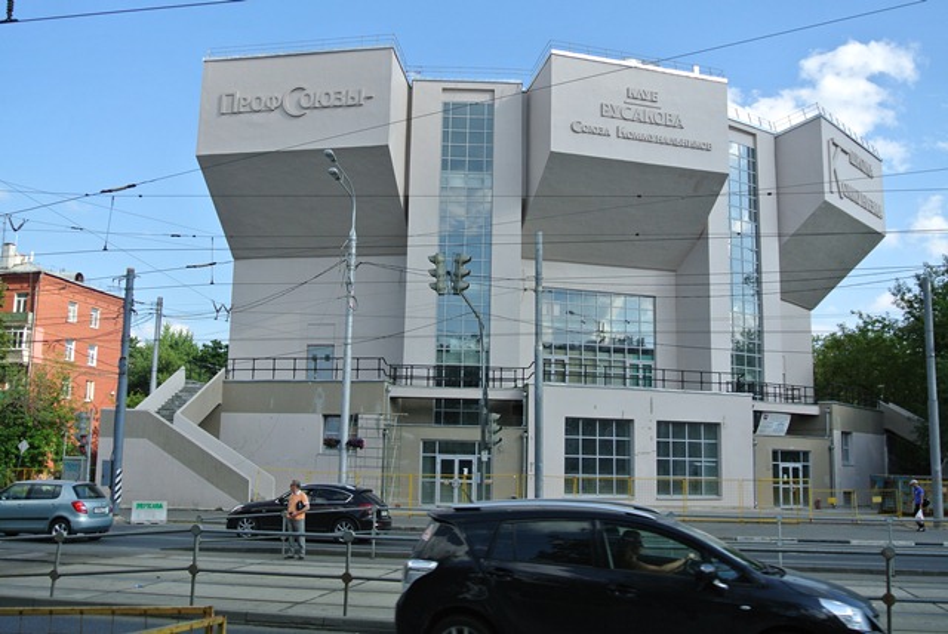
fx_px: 922
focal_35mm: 35
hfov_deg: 54.4
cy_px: 317
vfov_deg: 37.9
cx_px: 474
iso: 100
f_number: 4.5
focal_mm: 13.1
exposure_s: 1/500
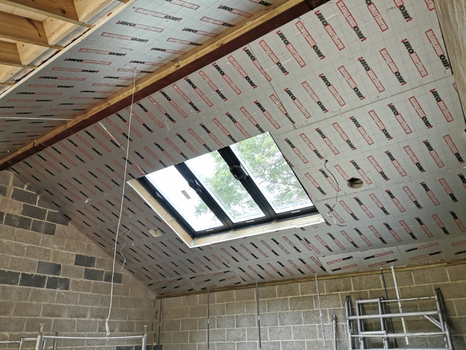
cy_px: 175
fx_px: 363
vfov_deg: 51.4
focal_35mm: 27
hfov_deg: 65.3
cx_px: 233
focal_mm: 5.56
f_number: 1.6
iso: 100
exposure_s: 1/120
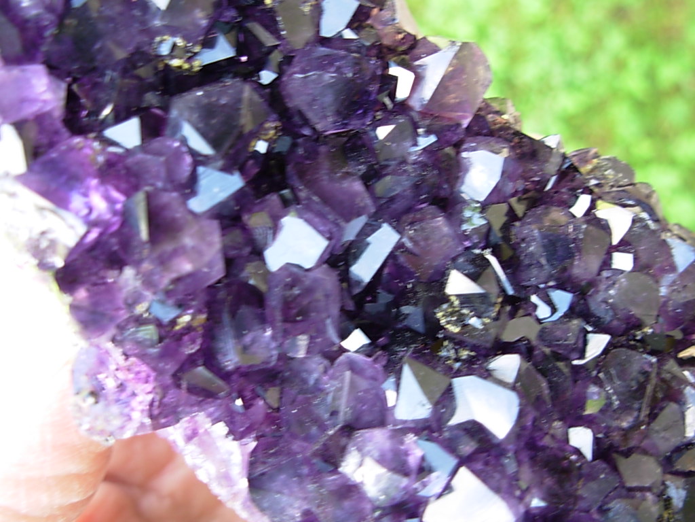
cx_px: 348
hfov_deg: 49.0
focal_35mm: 38
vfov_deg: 37.7
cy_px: 261
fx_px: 763
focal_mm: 6.3
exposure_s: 1/19.6
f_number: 2.9
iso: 50
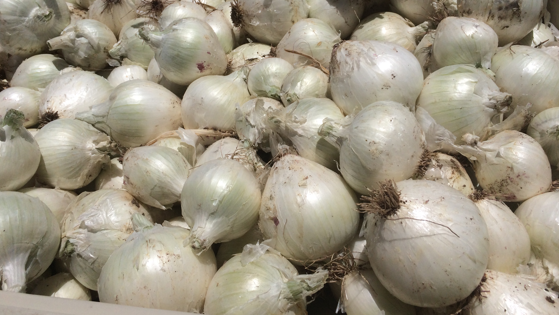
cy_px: 111
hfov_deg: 61.0
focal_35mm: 32
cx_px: 279
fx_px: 474
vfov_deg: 36.4
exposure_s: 1/13699
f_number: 2.2
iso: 40
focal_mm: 4.15
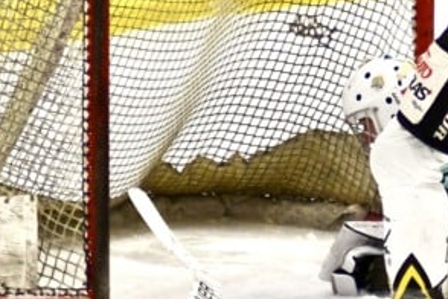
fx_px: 6856
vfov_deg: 2.5
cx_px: 771
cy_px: -82
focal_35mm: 551
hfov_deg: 3.7
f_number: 4
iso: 800
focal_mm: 90
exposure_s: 1/500
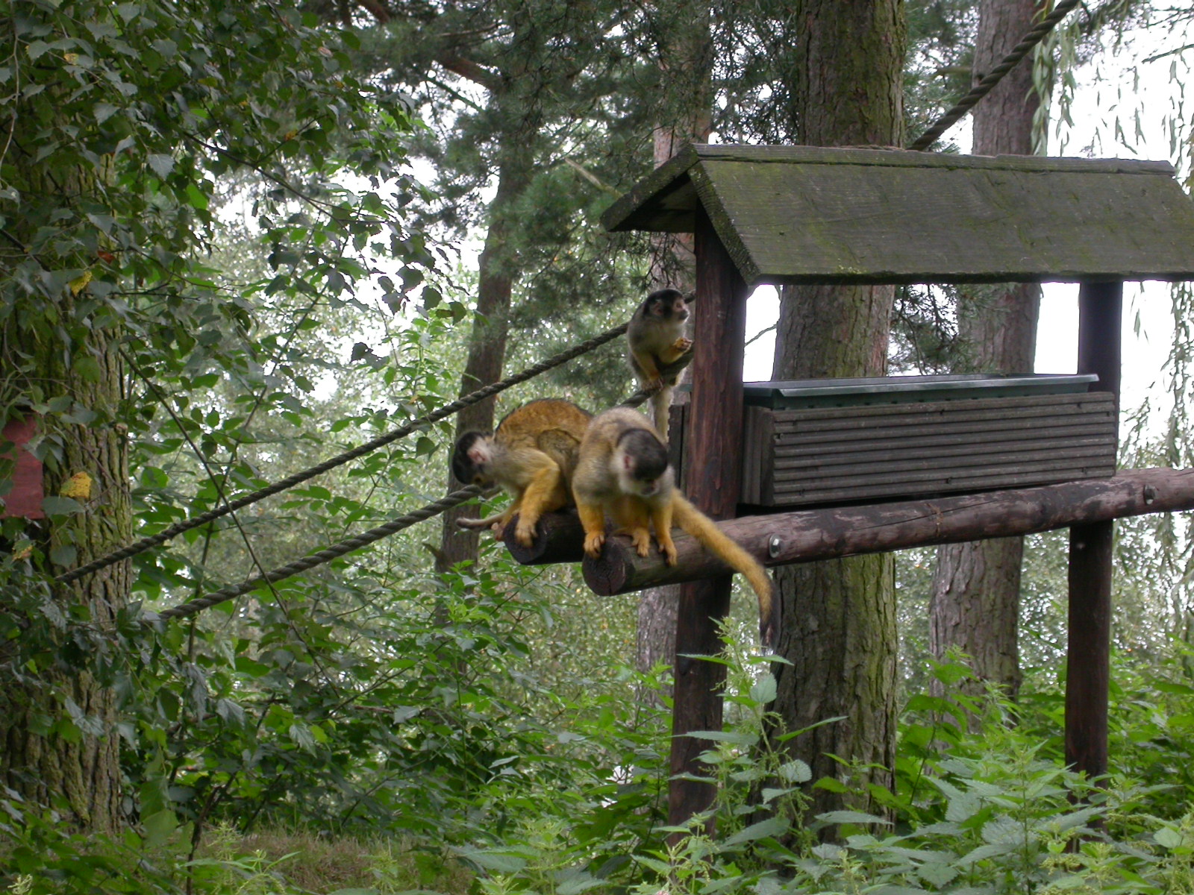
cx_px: 597
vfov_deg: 9.6
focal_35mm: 154
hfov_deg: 12.8
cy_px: 448
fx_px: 5312
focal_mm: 32
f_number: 5.1
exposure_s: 1/42.6
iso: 100
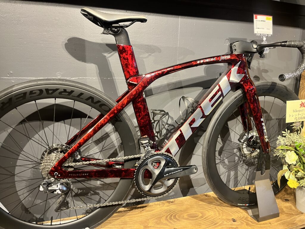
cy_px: 114
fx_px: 229
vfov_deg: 53.1
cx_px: 152
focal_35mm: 26
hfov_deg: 67.3
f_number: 1.6
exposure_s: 1/50
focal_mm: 5.1
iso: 320
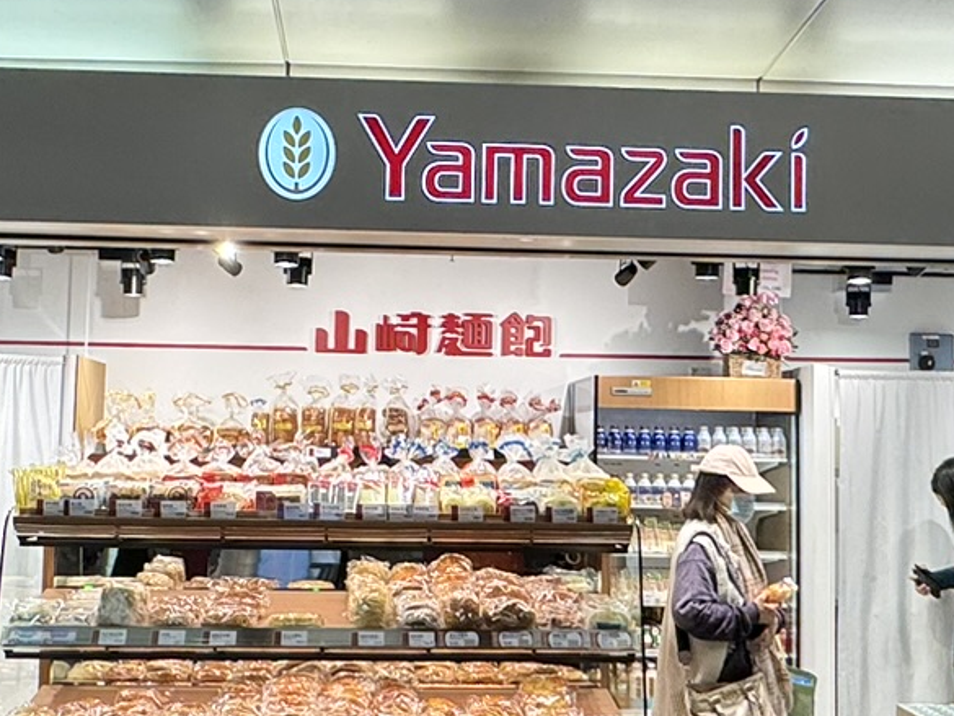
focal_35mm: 49
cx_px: 445
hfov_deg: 38.9
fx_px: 1351
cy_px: 341
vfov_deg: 29.7
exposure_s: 1/100
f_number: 2.2
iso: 50
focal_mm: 2.22
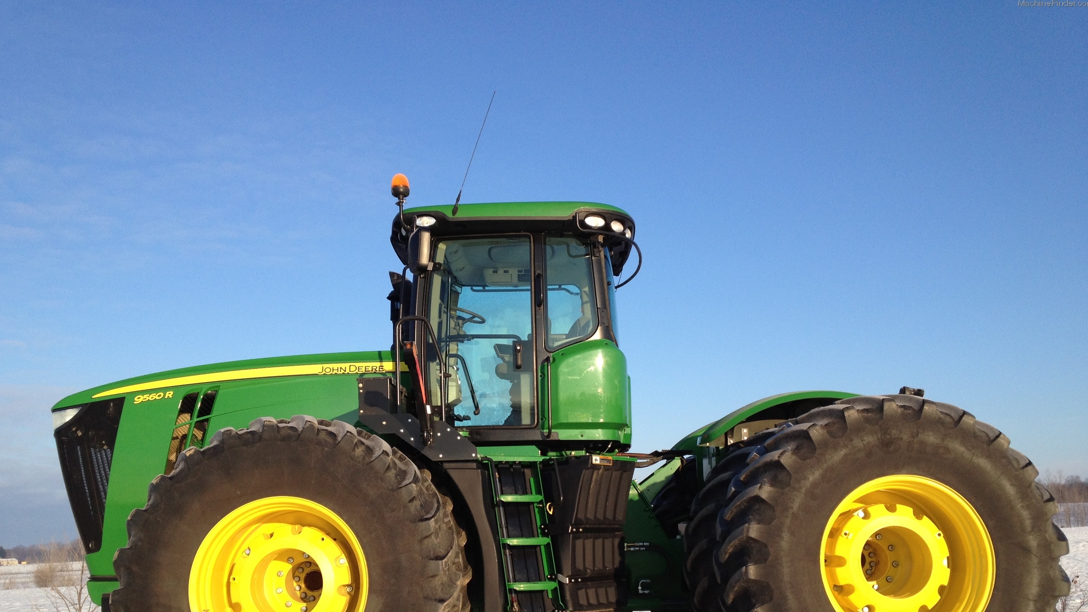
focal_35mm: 39
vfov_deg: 30.2
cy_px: 411
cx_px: 537
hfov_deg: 51.6
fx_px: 1125
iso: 50
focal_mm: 4.28
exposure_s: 1/1151
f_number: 2.4
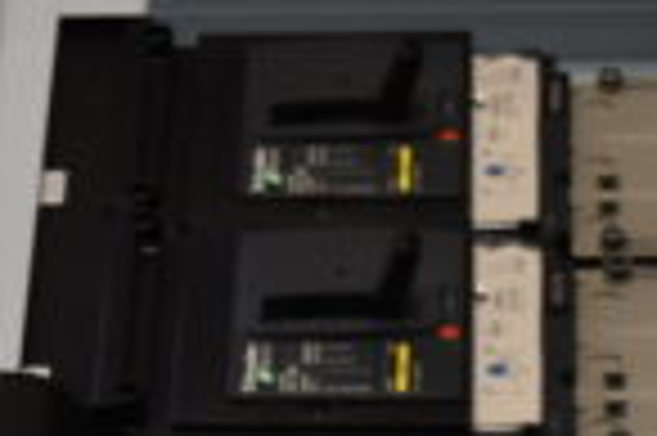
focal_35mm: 337
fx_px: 6143
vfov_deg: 4.0
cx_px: -153
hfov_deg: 6.1
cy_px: 991
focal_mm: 32
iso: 400
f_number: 6.3
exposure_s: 1/160
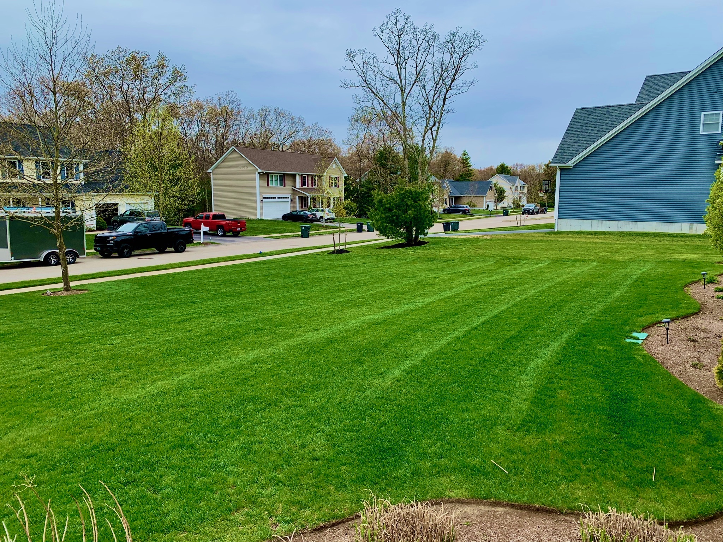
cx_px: 362
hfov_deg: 67.3
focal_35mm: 26
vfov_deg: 53.1
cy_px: 271
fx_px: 543
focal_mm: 4.25
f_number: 1.8
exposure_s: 1/1406
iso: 25
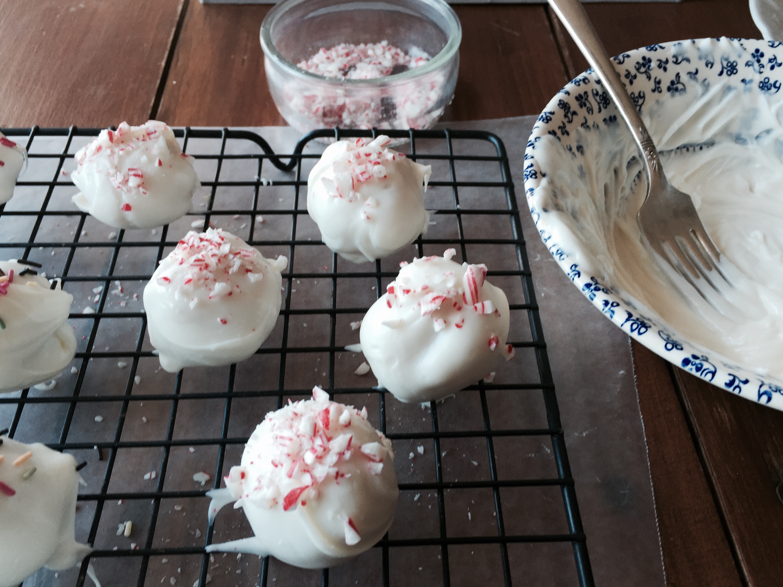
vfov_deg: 46.8
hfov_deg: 60.0
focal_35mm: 30
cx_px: 397
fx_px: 679
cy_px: 302
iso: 32
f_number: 2.2
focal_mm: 4.15
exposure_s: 1/30
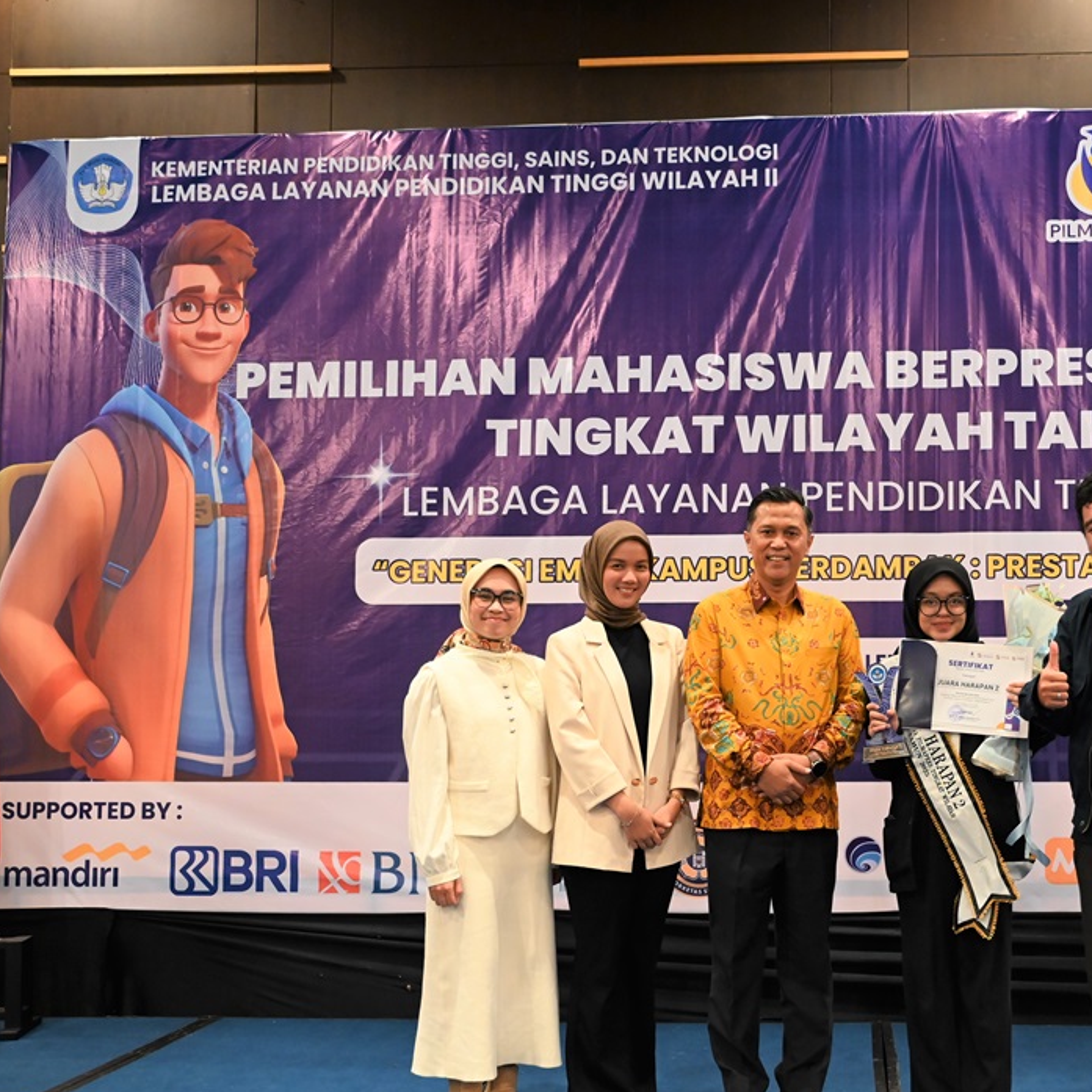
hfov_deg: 40.0
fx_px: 1463
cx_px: 786
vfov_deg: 40.9
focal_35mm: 41
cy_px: 598
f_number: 2.8
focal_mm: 28
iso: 3200
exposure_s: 1/125
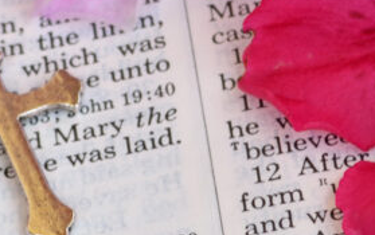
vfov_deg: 3.9
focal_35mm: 336
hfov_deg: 6.2
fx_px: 3437
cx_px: 242
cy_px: 85
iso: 200
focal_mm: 40
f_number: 5.6
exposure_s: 1/100
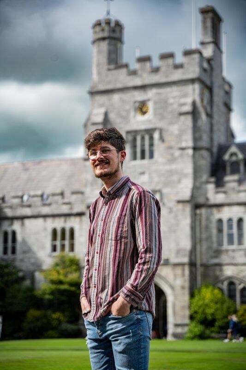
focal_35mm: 75
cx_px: 123
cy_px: 185
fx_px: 769
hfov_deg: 18.2
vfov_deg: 27.0
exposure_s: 1/800
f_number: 3.2
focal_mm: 75
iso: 125
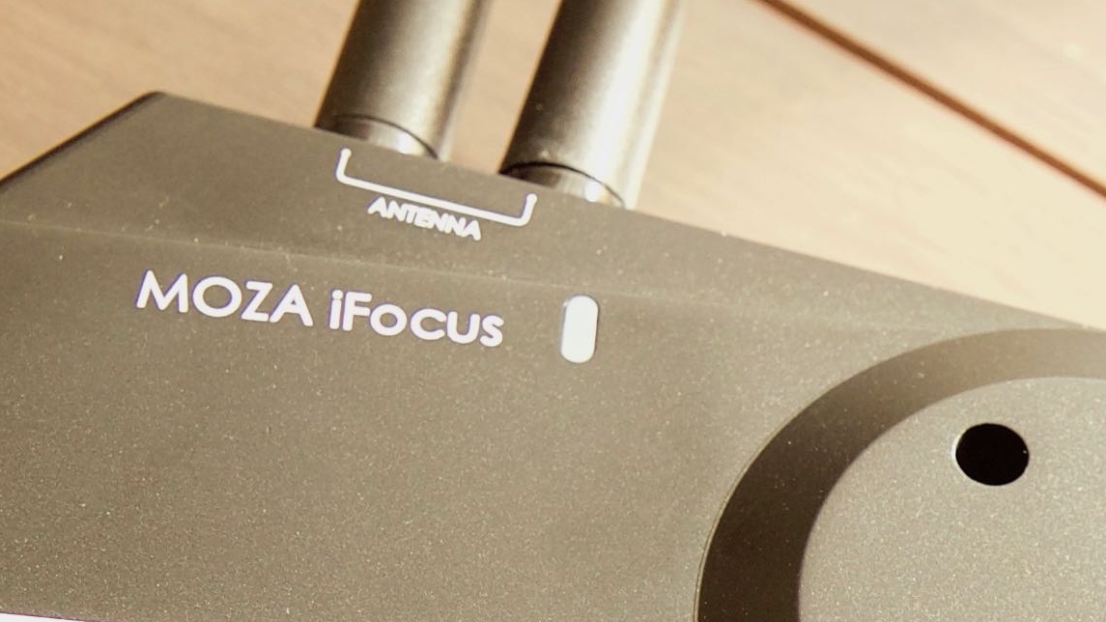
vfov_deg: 6.2
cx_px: 1199
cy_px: 902
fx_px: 5689
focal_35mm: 194
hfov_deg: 11.0
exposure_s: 1/80
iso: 1250
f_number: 8
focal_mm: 50
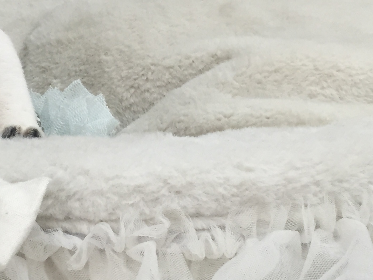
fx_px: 970
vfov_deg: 16.4
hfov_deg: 21.7
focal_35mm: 90
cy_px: 120
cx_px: 117
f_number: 2.2
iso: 50
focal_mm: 4.15
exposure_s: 1/30
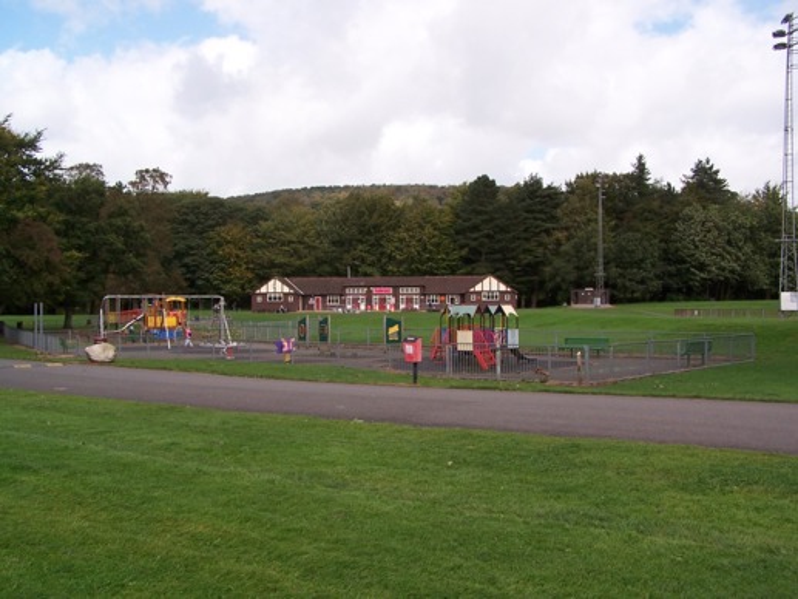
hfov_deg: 49.0
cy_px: 300
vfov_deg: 37.7
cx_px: 399
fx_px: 876
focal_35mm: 38
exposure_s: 1/350
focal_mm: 6.3
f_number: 4
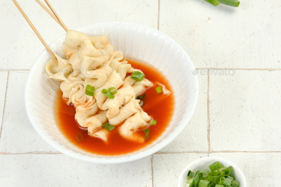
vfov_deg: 11.1
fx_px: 960
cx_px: 140
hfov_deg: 16.7
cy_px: 94
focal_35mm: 123
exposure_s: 1/60
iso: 160
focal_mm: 81.9
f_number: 10
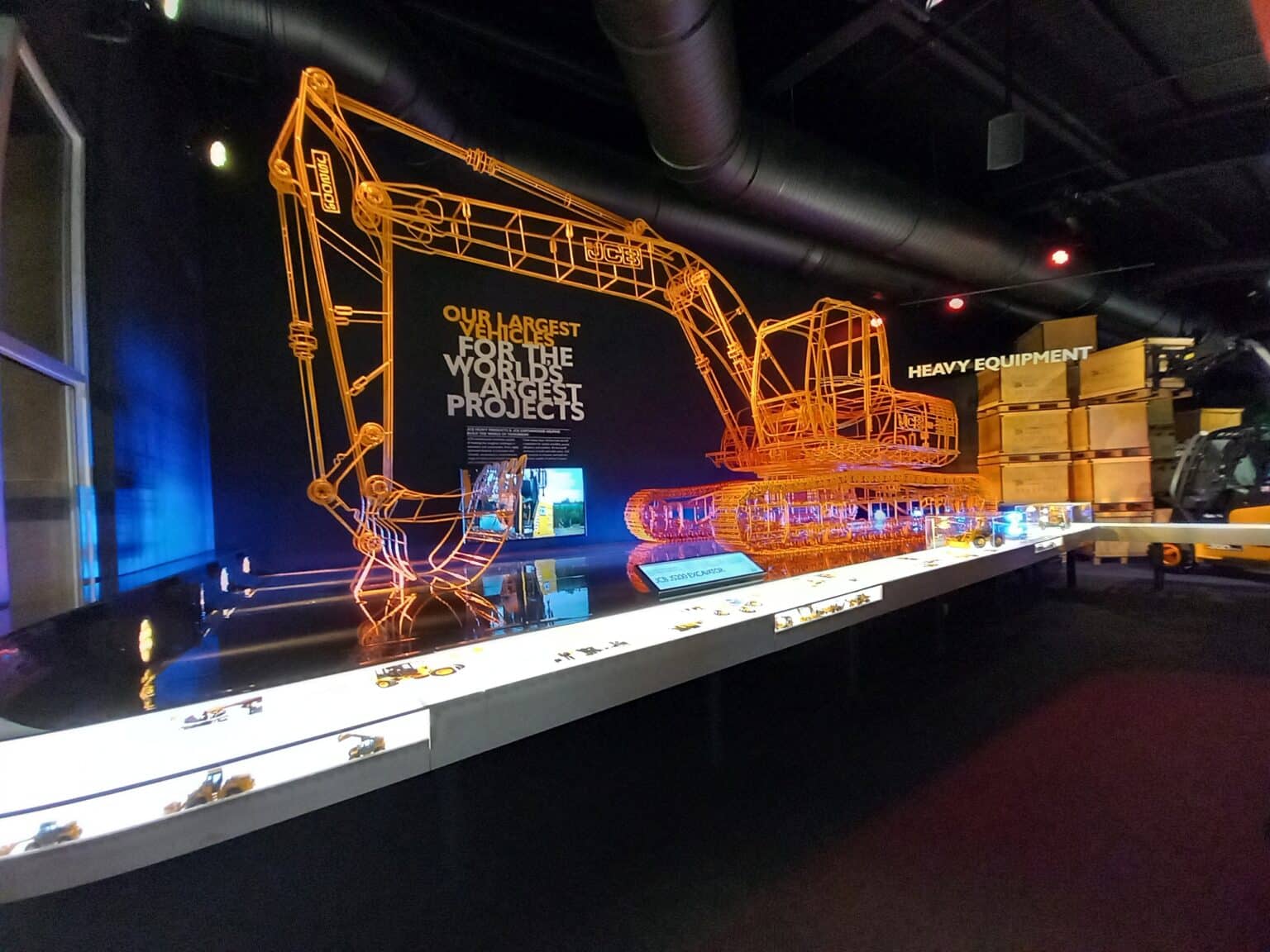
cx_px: 635
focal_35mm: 13
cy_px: 476
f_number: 2.2
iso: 320
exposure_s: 1/25
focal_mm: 1.13
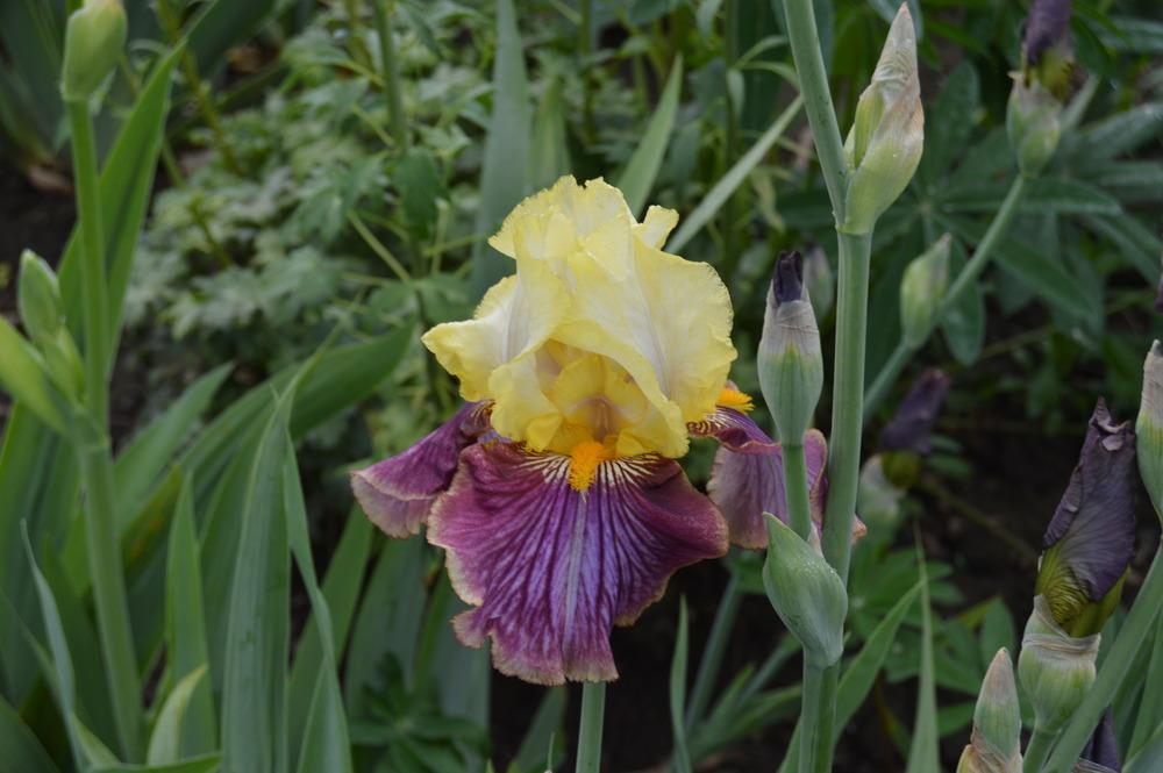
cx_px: 582
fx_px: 2663
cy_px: 386
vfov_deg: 16.5
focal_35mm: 82
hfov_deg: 24.6
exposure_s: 1/125
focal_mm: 55
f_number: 8
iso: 110
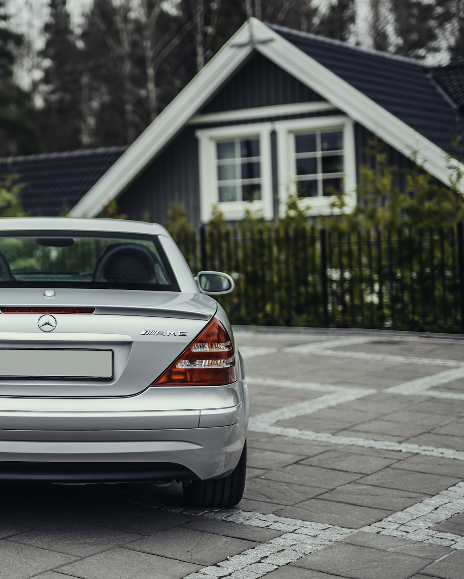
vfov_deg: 26.4
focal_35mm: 72
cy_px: 296
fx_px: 1236
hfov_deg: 20.9
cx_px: 54
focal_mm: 50
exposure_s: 1/100
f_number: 1.4
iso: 50
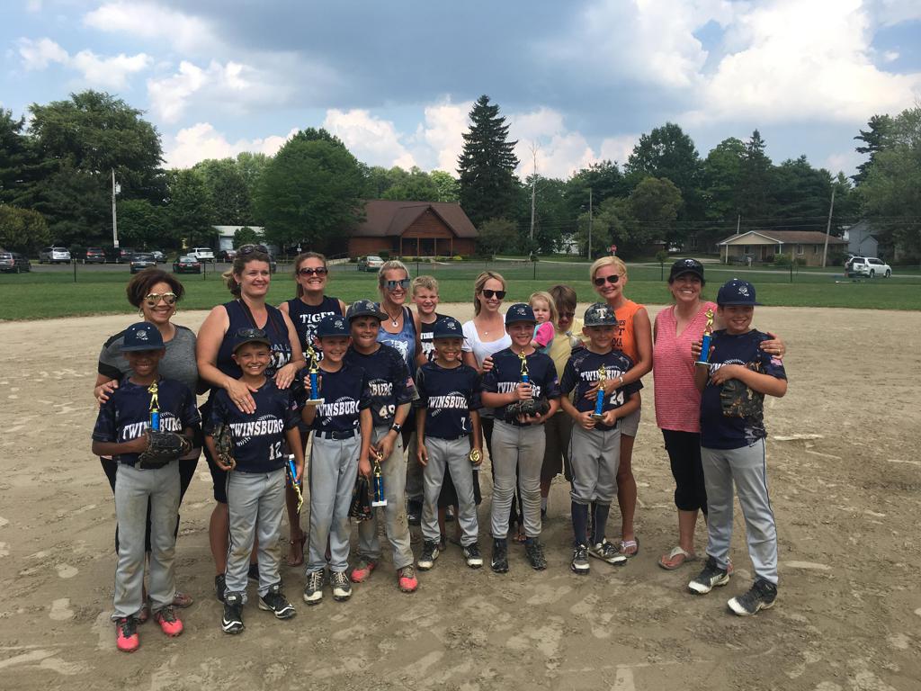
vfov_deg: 48.2
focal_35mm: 29
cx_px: 460
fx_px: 772
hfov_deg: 61.7
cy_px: 346
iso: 25
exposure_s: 1/1099
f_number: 2.2
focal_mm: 4.15
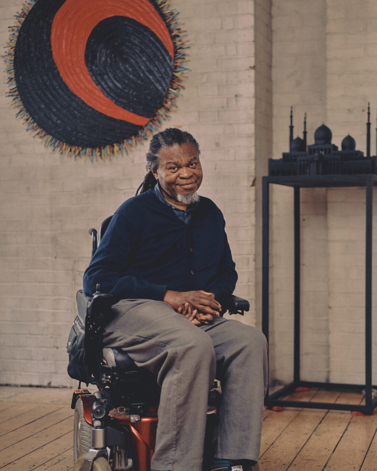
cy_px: 263
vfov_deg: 27.5
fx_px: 962
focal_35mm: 69
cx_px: 206
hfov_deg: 22.2
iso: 200
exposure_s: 1/250
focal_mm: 55
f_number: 2
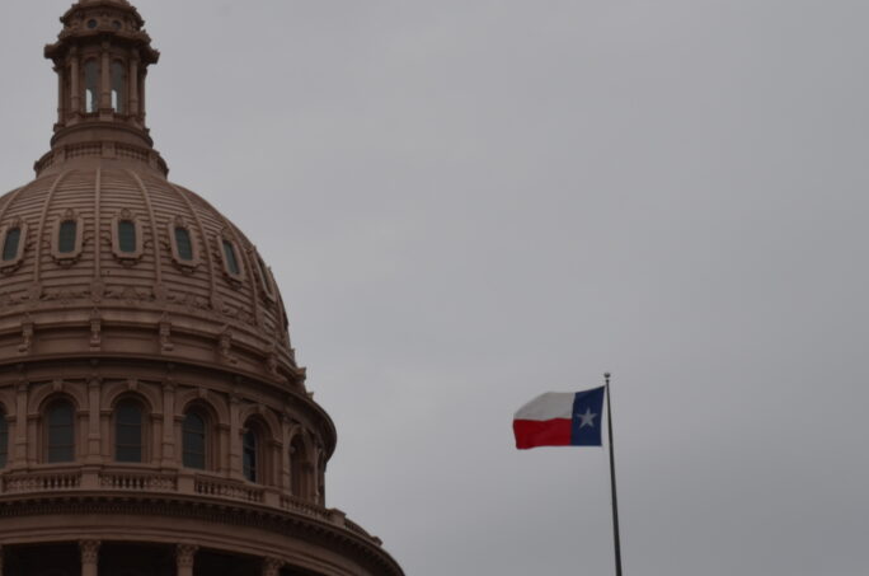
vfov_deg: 9.8
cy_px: 298
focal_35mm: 139
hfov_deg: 14.7
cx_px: 166
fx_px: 3348
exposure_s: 1/200
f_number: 11
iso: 100
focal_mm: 48
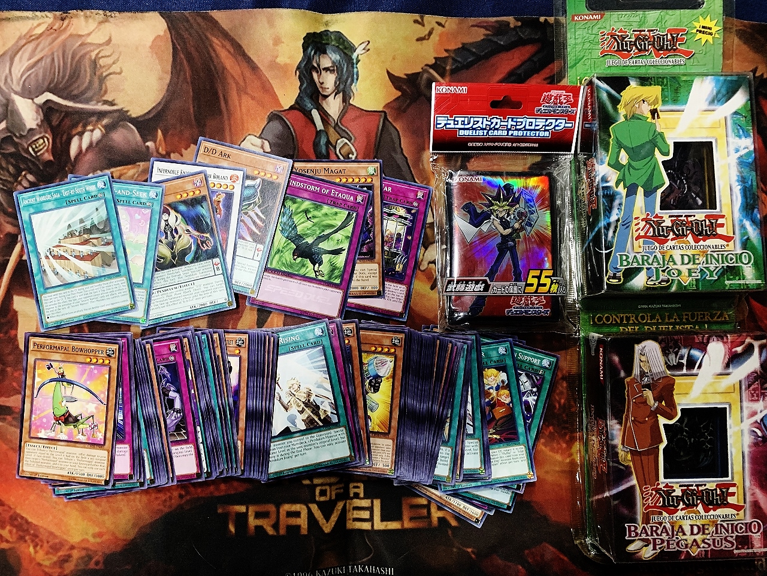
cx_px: 384
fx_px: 576
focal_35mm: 26
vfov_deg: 53.1
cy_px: 288
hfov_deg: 67.3
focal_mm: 4.25
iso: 400
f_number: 1.8
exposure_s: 1/32
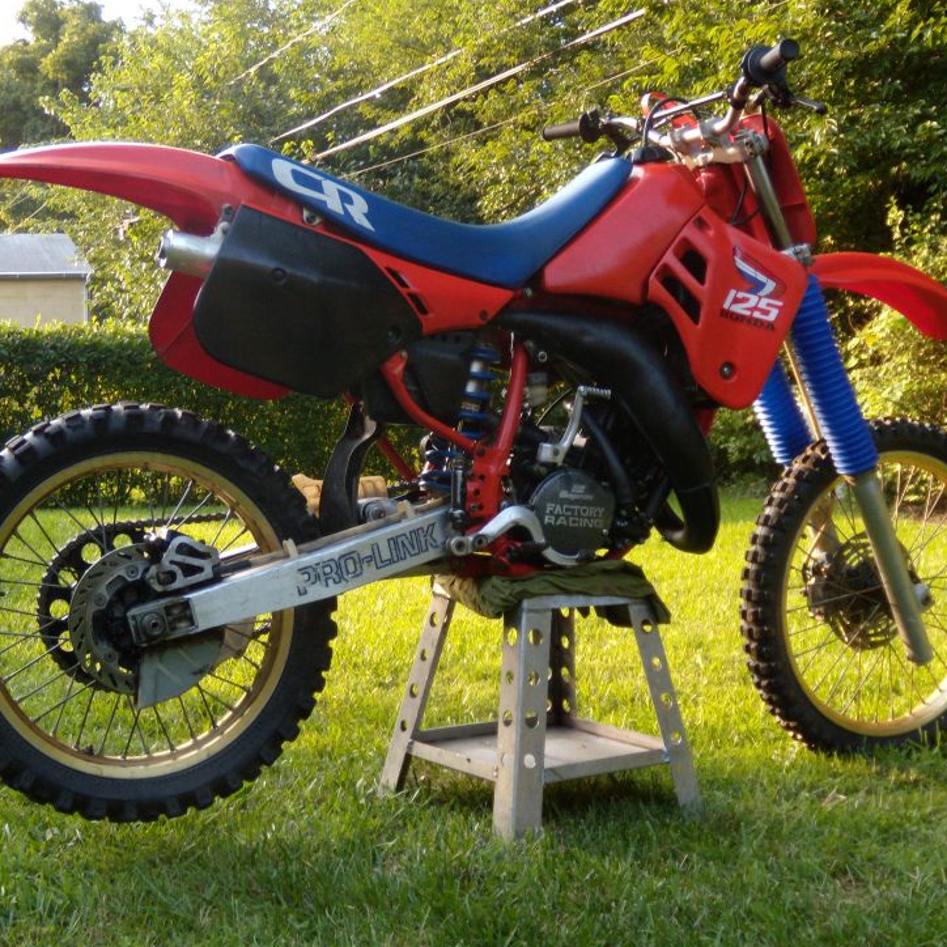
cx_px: 492
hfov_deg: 37.5
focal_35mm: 45
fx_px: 1393
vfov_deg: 37.5
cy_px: 497
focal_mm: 6.4
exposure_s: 1/60
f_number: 3.6
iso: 125
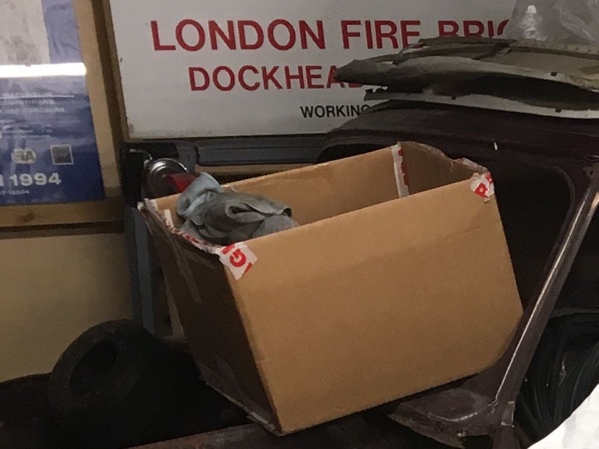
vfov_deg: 11.7
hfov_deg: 14.6
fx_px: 2042
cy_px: 770
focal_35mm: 118
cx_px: 1083
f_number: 2.2
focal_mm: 4.15
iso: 80
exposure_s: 1/33
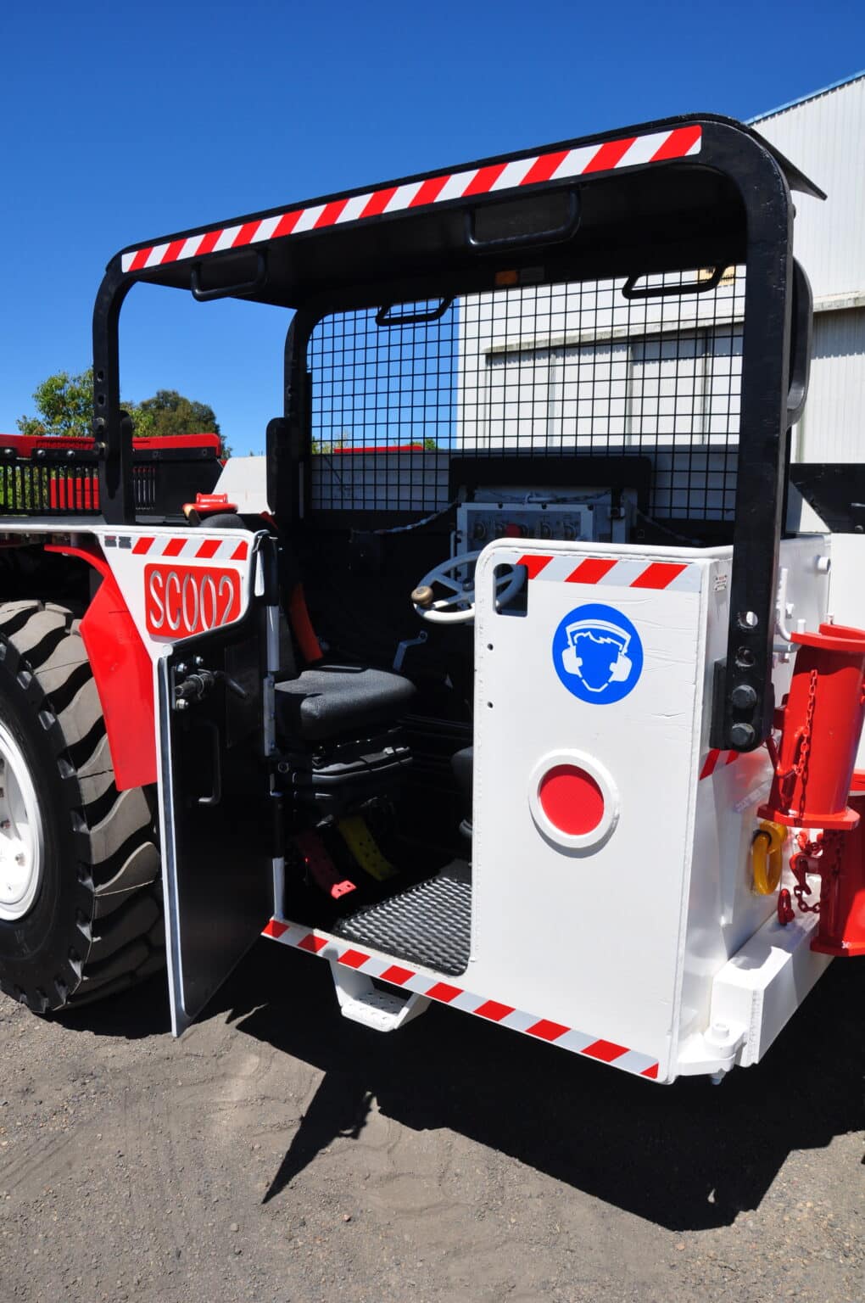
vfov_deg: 67.4
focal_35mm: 27
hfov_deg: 47.8
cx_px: 432
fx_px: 976
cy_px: 652
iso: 200
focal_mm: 18
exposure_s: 1/320
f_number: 10
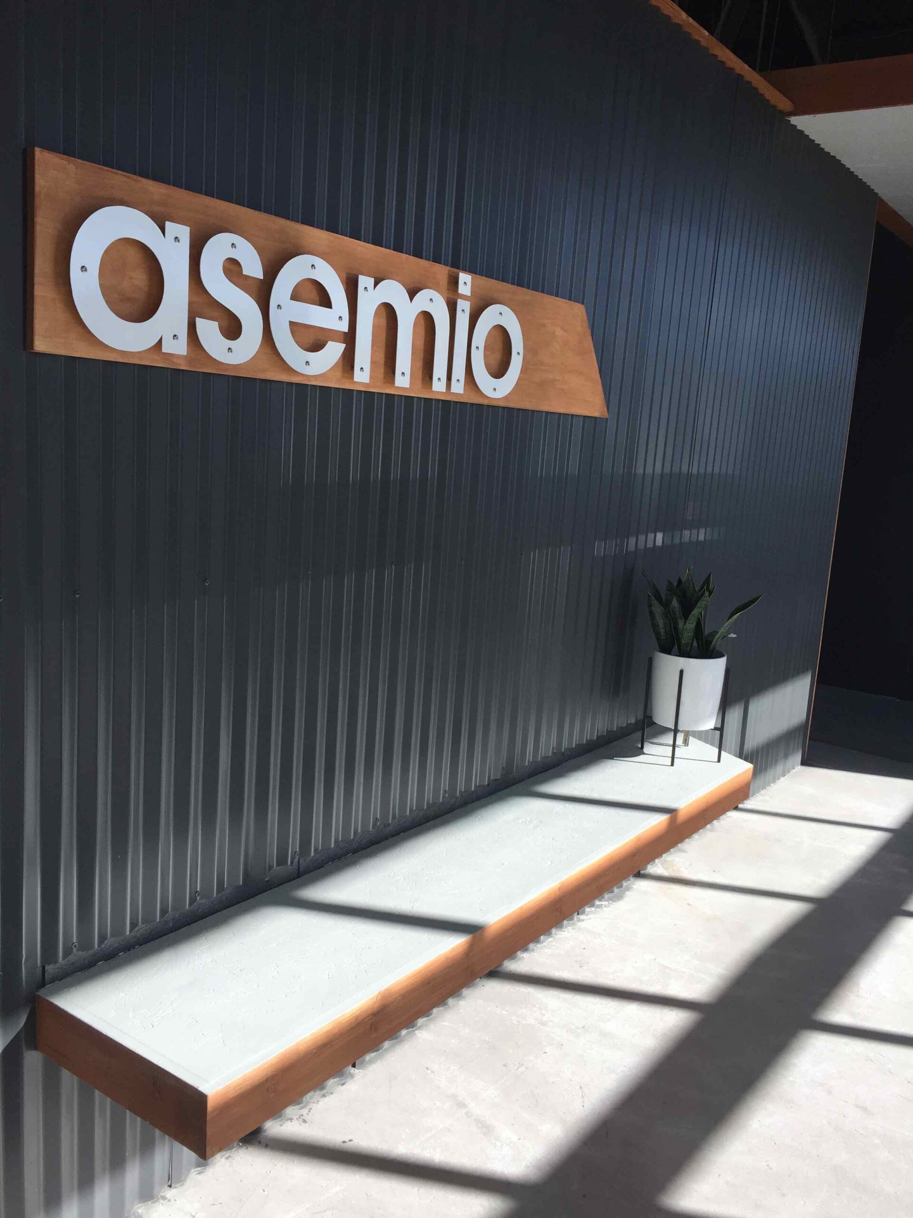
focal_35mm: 29
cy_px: 609
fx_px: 1020
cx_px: 456
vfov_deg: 61.7
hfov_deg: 48.2
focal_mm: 4.15
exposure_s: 1/842
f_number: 2.2
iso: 32
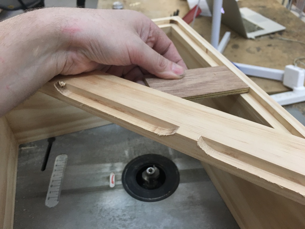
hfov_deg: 61.7
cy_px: 114
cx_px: 152
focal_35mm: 29
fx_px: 256
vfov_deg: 48.2
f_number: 2.2
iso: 50
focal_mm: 4.15
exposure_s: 1/33
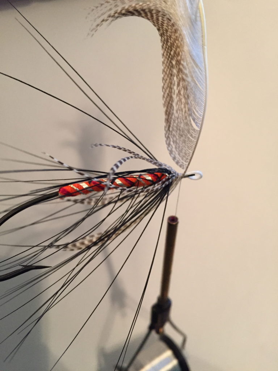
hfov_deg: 48.2
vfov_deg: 61.7
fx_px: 311
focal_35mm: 29
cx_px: 139
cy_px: 186
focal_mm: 4.15
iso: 250
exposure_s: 1/30
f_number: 2.2
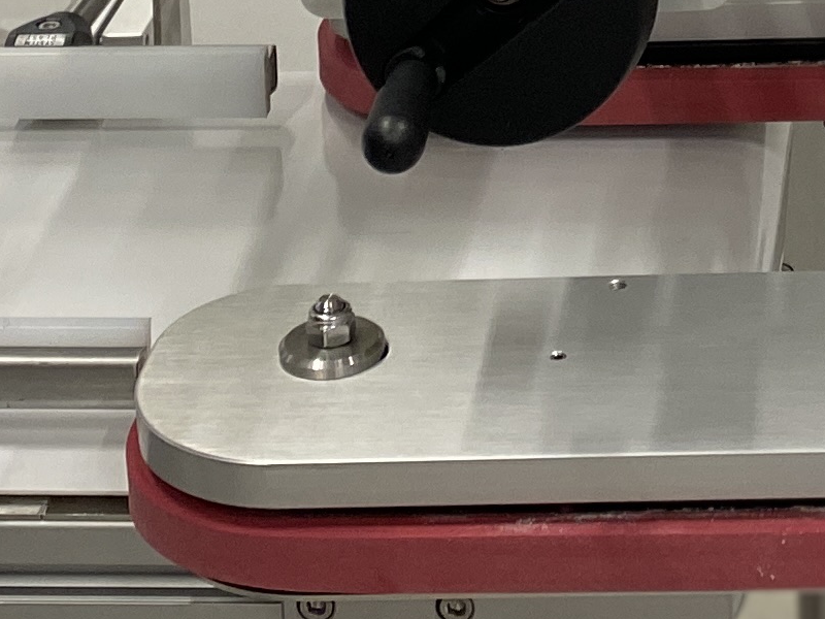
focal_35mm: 131
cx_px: 889
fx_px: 3122
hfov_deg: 14.7
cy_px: -549
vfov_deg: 10.5
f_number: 1.8
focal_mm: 4.25
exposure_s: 1/100
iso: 125
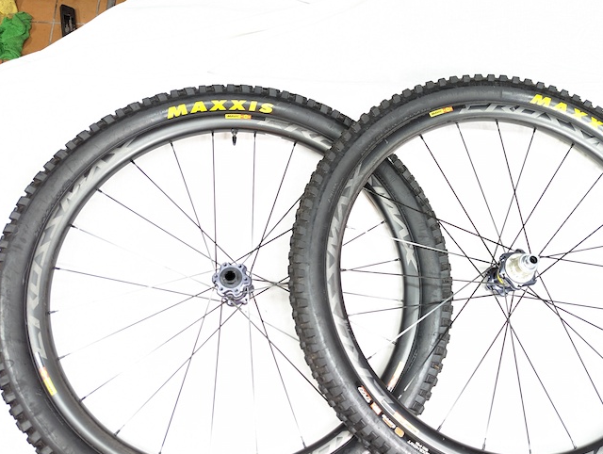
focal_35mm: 30
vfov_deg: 46.7
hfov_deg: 59.6
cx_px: 350
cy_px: 263
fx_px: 523
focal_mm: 6.81
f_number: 1.85
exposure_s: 1/90
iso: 379
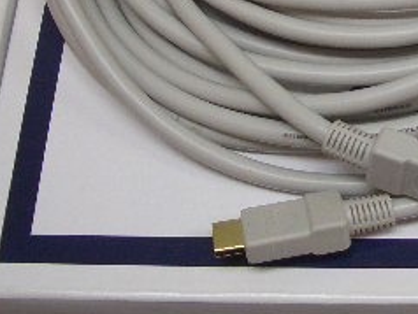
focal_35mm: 94
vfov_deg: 15.4
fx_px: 1136
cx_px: 434
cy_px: -7
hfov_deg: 20.1
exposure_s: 1/50
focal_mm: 5.8
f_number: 2.6
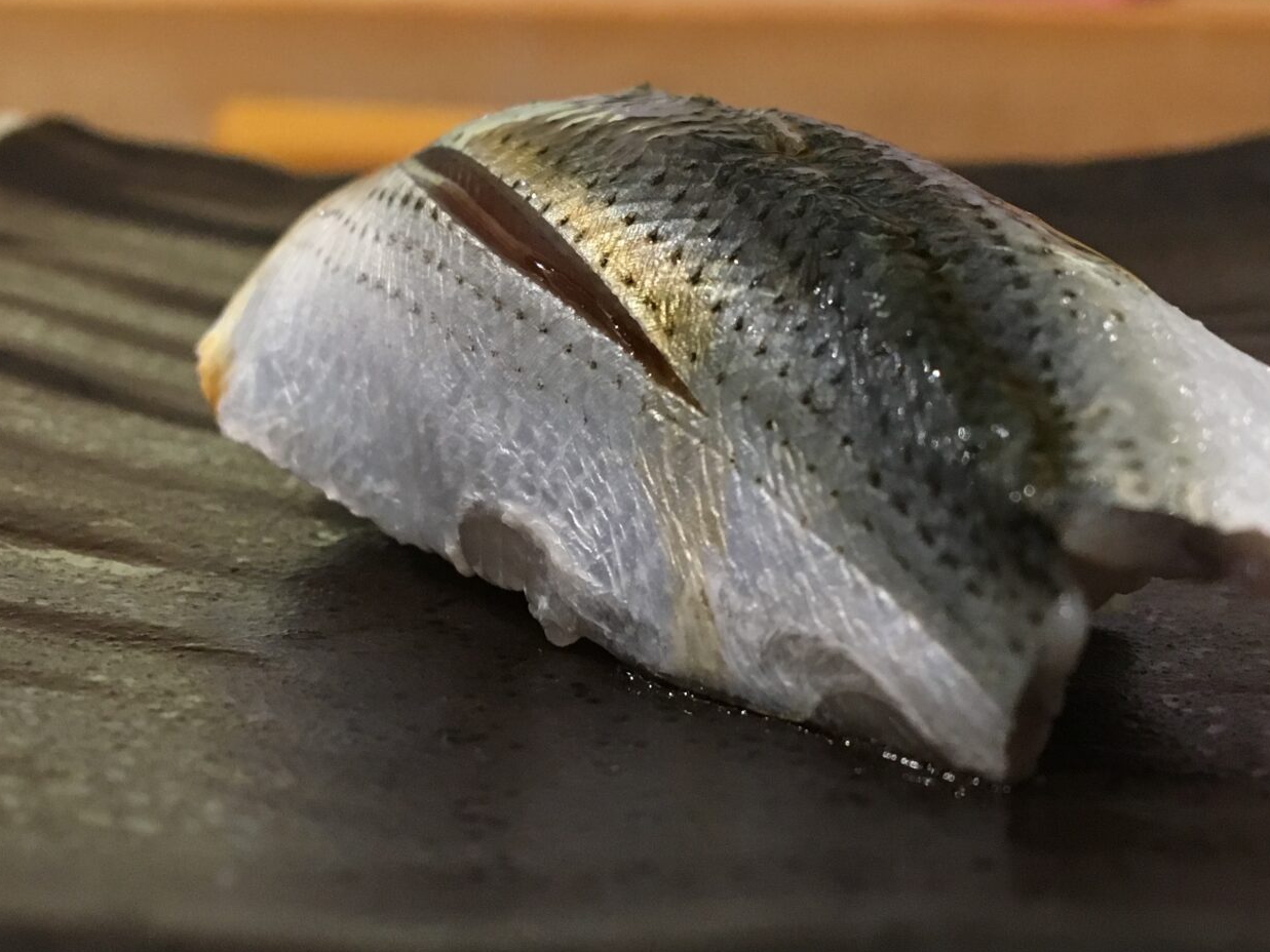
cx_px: 708
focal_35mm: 48
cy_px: 365
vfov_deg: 30.2
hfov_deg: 39.6
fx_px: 1761
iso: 200
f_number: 2.2
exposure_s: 1/20
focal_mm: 4.15
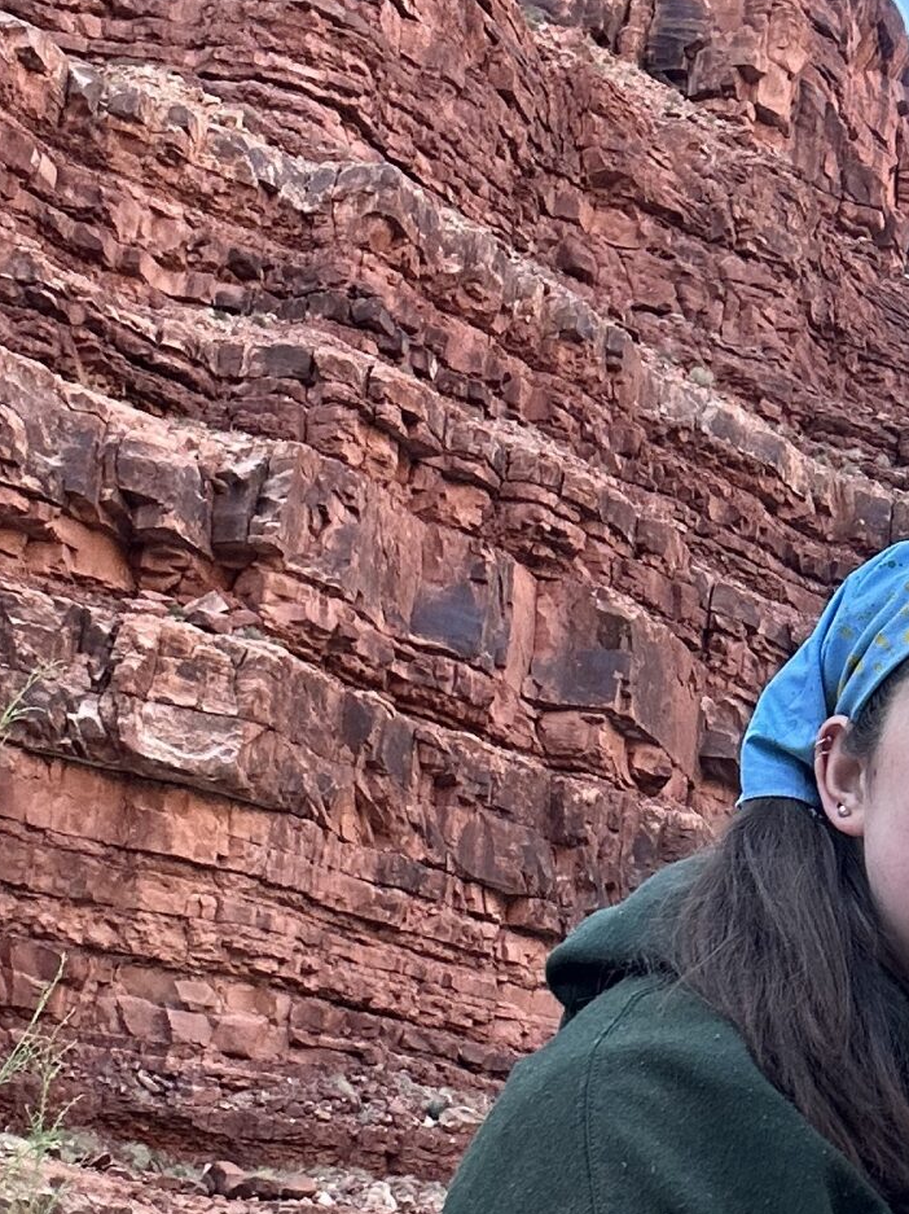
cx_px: 1085
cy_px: 711
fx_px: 2873
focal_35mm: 82
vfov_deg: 23.8
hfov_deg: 17.2
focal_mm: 2.69
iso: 20
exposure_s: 1/135
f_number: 1.9
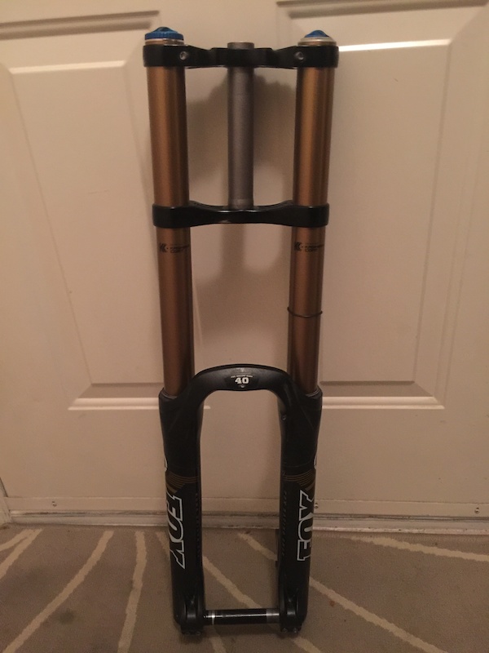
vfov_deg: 61.7
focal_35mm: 29
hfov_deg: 48.2
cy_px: 326
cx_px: 244
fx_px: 546
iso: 160
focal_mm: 4.15
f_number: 2.2
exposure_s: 1/4
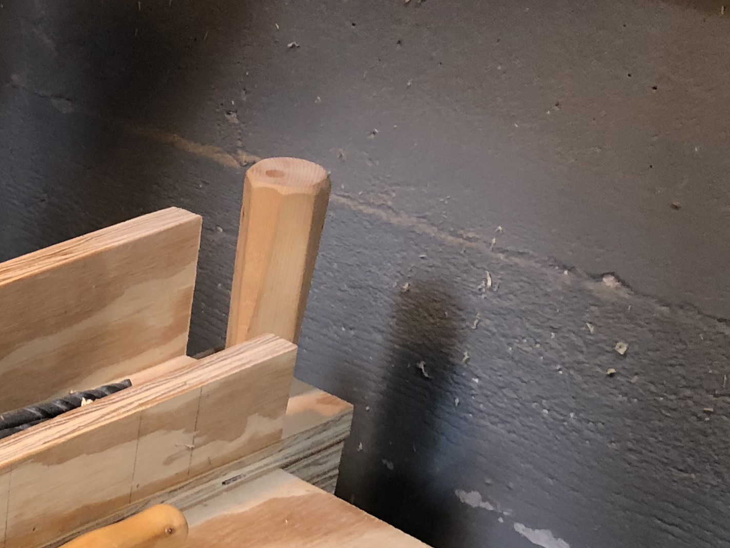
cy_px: 657
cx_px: -228
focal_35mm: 79
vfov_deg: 17.8
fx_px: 1666
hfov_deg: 22.1
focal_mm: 3.99
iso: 32
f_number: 1.8
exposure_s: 1/30
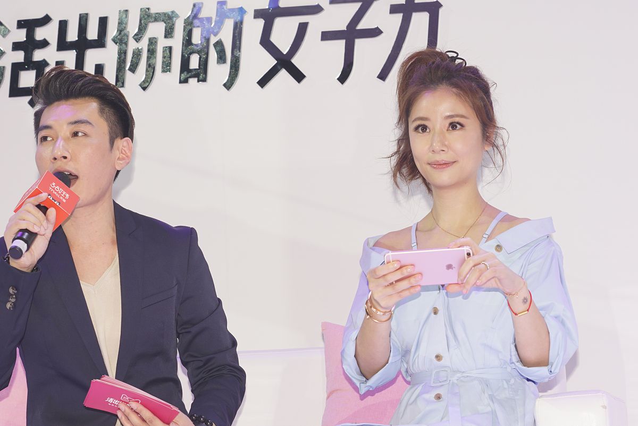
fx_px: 2128
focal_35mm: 120
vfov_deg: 11.4
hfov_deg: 17.0
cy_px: 213
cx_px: 319
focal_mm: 80
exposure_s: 1/100
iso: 200
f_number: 5.6
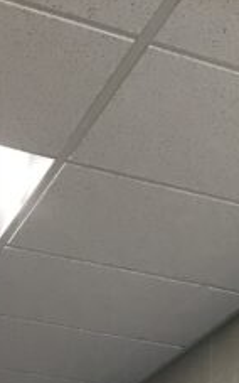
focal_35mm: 122
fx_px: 1271
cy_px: 696
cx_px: 411
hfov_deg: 10.2
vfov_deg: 14.8
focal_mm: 3.99
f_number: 1.8
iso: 25
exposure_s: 1/30
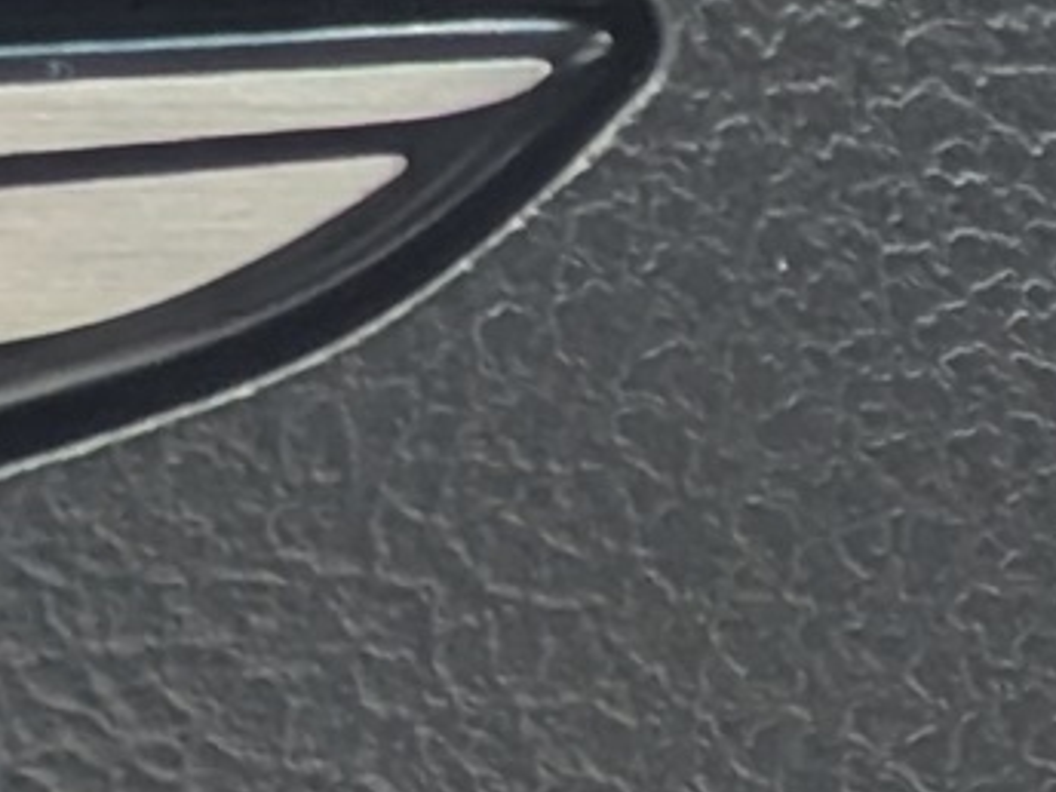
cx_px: 2453
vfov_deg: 4.2
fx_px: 10891
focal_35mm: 357
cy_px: 1004
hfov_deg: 5.4
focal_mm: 6.81
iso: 40
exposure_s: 1/336
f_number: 1.85
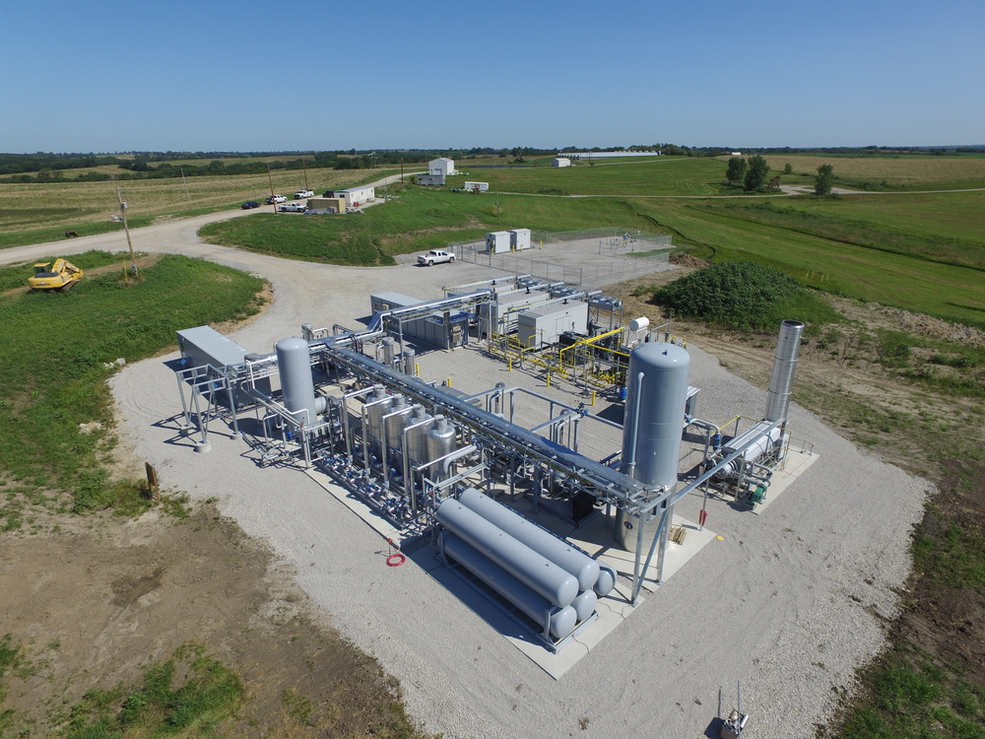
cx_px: 492
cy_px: 370
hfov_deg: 81.7
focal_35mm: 20
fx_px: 569
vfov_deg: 66.0
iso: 100
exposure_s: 1/1715
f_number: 2.8
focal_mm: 3.61
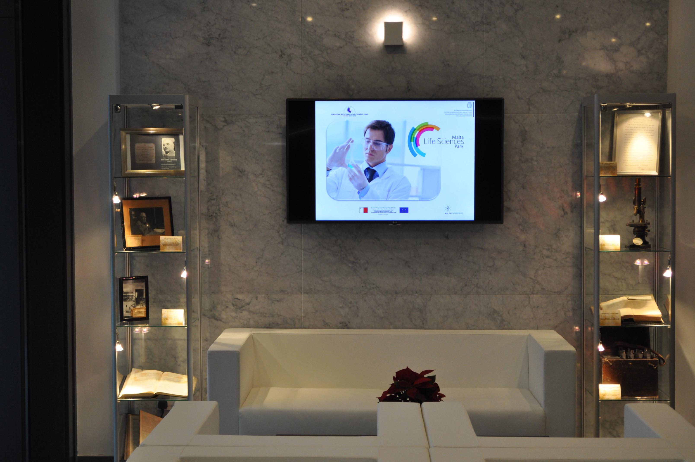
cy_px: 231
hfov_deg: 29.9
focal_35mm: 68
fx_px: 1302
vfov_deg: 20.1
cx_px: 348
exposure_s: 1/60
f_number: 5.3
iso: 640
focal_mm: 45
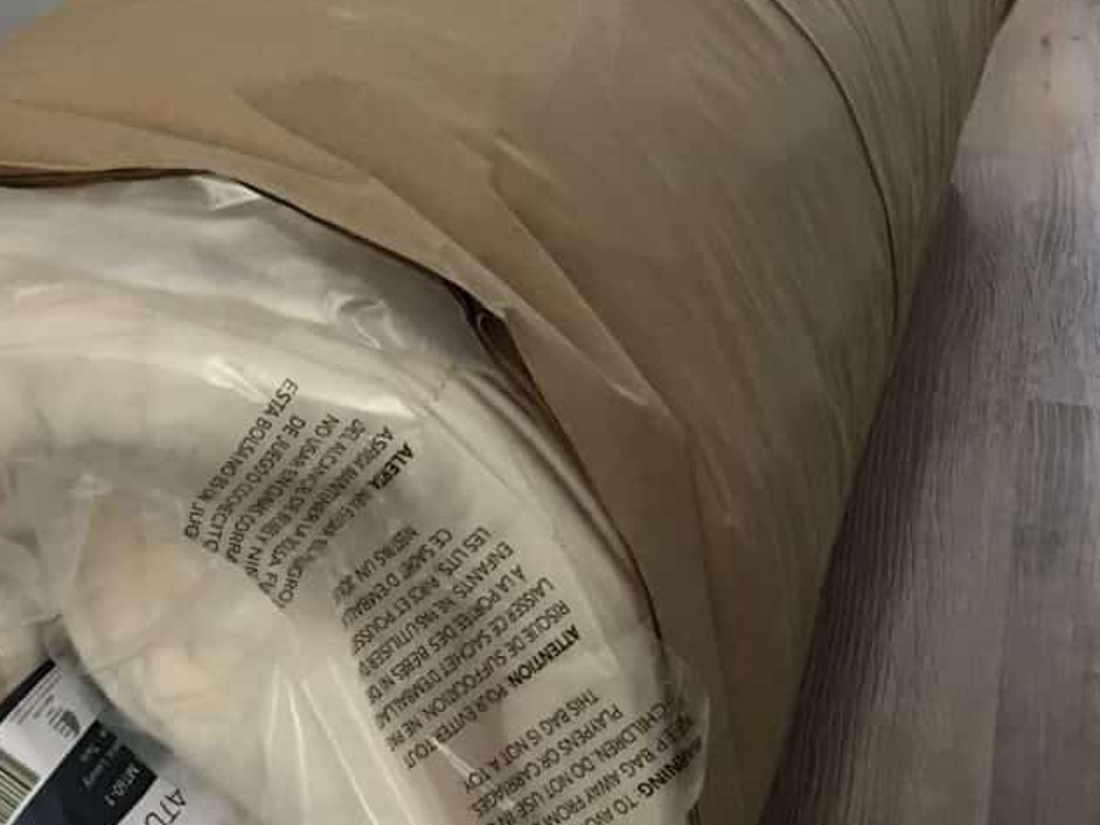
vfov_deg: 21.6
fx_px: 2161
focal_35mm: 68
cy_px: 517
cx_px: 258
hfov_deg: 28.1
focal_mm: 3.99
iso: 100
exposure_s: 1/8
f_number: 1.8
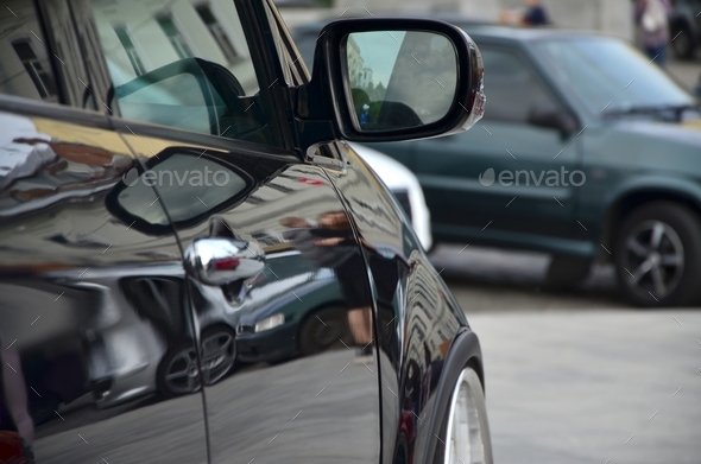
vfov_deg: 8.7
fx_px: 3061
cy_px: 232
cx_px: 350
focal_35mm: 158
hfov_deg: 13.1
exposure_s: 1/320
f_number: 5.6
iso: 160
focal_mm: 105
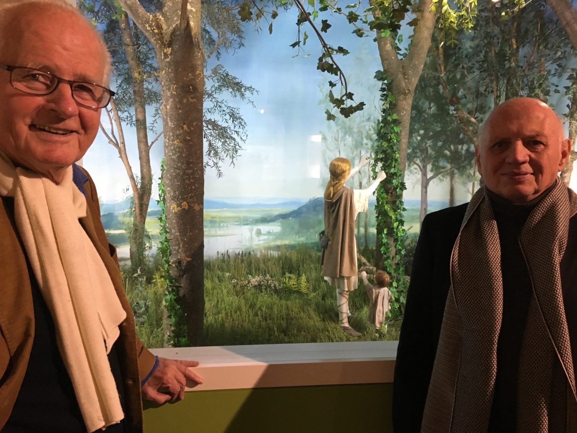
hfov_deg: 61.7
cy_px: 216
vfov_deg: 48.2
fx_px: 483
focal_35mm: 29
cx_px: 288
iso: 200
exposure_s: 1/33
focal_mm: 4.15
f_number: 2.2
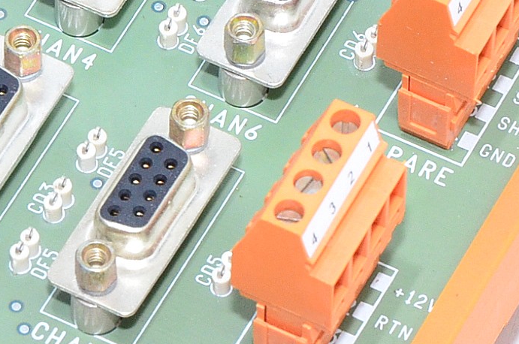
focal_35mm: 455
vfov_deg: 3.0
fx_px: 6544
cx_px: 29
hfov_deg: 4.5
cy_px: 108
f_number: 16
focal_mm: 85
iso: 1600
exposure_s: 1/50
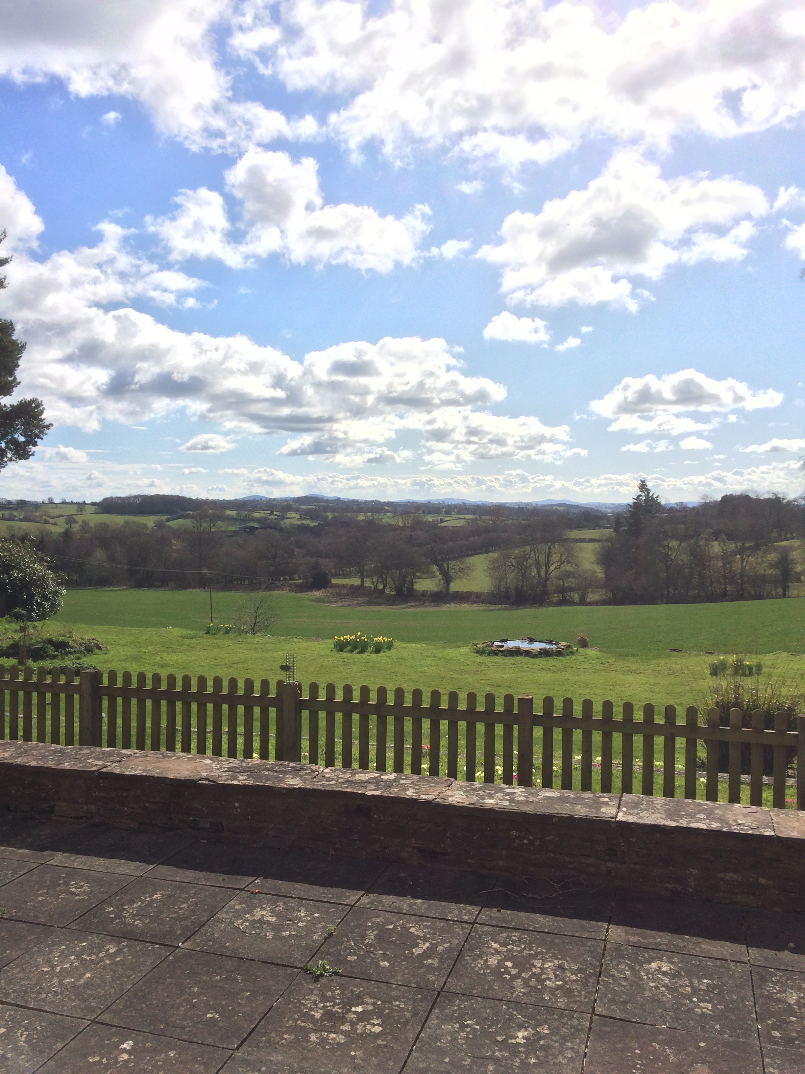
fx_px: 899
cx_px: 402
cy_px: 537
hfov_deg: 48.2
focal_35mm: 29
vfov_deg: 61.7
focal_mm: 4.15
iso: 32
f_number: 2.2
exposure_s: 1/3425
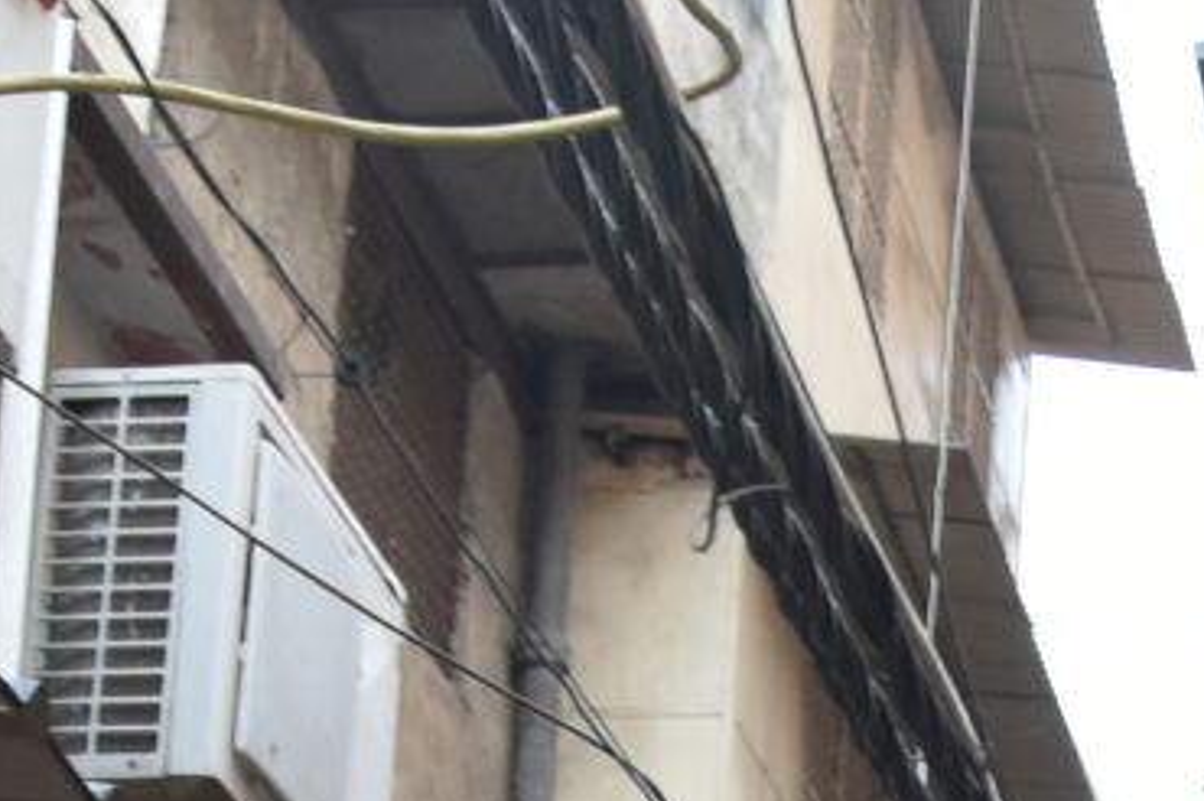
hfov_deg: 7.1
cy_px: 1949
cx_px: 1341
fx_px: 9716
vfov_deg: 4.6
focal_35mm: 291
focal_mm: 35
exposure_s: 1/160
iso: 400
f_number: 6.3
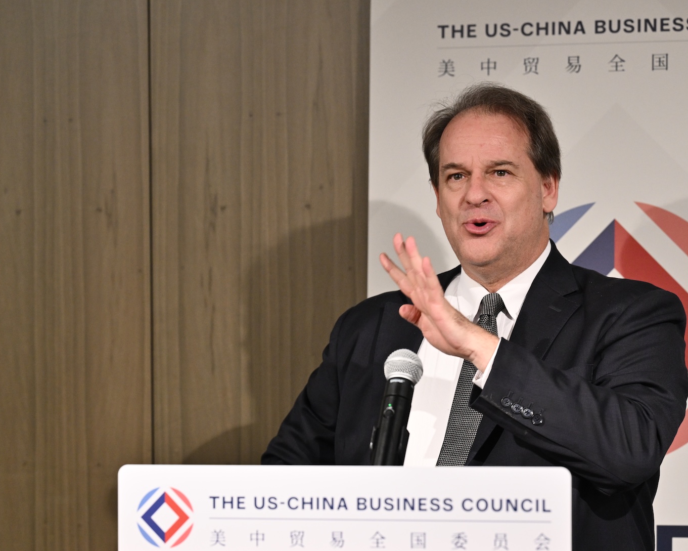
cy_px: 329
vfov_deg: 10.9
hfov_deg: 13.5
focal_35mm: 142
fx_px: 2892
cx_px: 453
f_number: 4
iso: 2000
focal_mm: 103
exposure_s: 1/320
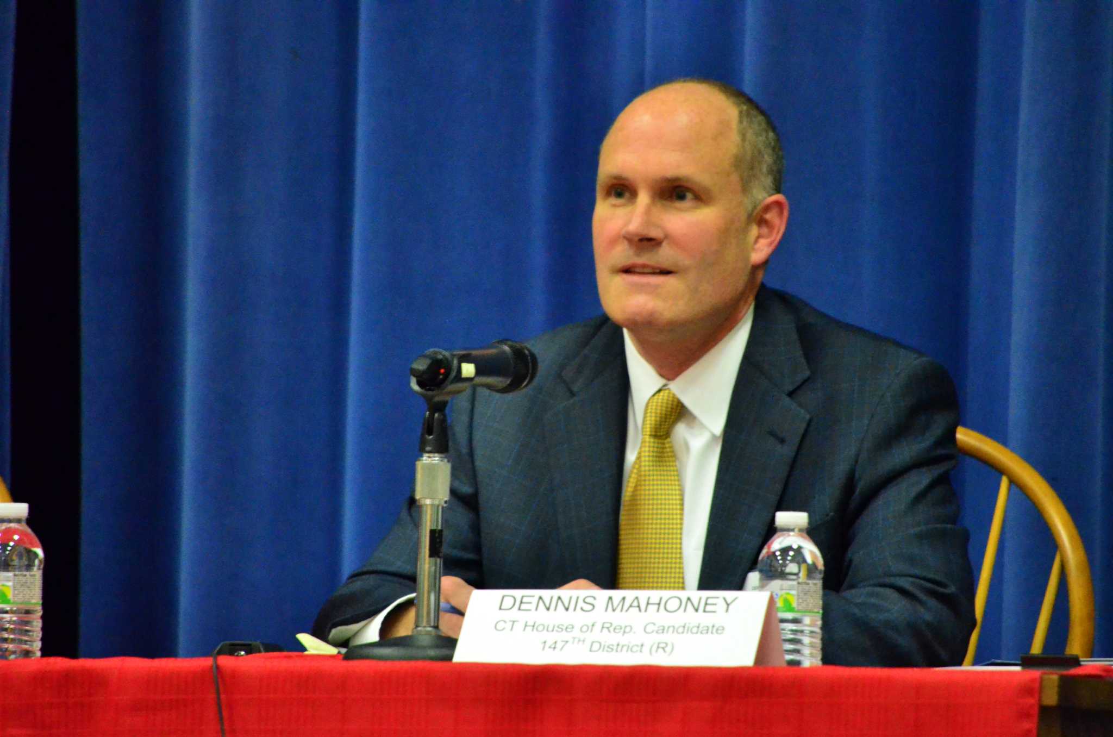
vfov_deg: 3.0
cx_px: 556
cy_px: 368
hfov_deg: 4.6
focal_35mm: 450
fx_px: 13882
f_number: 5.6
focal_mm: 300
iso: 6400
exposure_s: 1/30
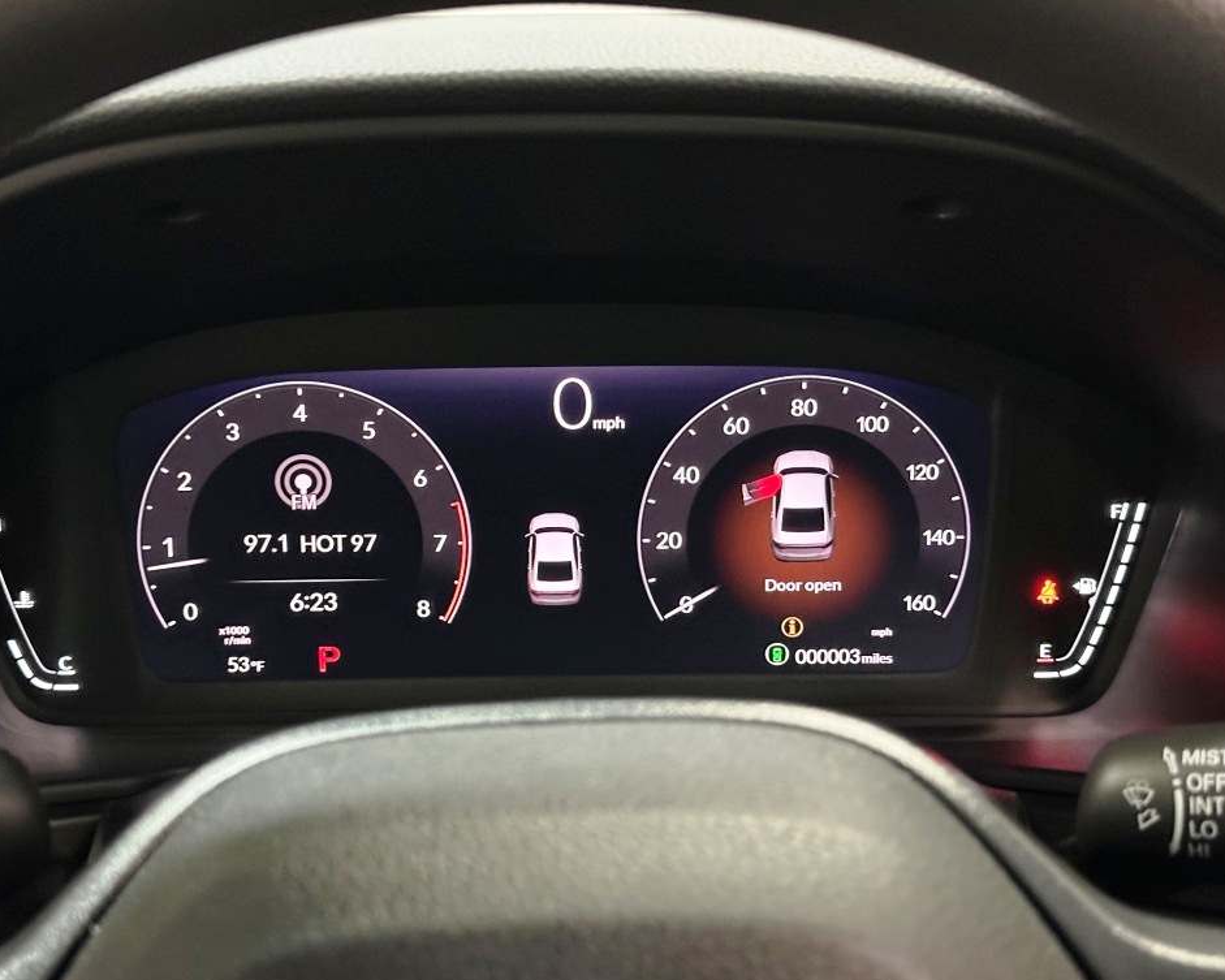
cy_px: 489
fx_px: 1849
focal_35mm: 51
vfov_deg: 29.7
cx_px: 578
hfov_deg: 36.6
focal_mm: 6.86
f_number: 1.78
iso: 640
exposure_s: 1/24
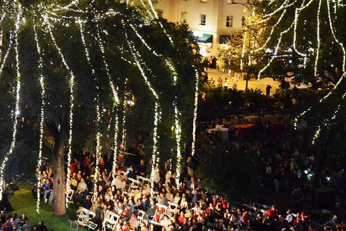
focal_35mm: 89
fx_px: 856
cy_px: 6
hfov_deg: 21.8
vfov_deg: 15.1
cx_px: -20
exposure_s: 1/125
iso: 6400
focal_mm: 28
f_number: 2.8
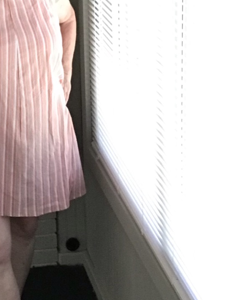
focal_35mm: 92
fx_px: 796
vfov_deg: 21.0
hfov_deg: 15.5
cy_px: 47
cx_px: -41
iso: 100
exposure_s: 1/30
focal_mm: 2.87
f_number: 2.2
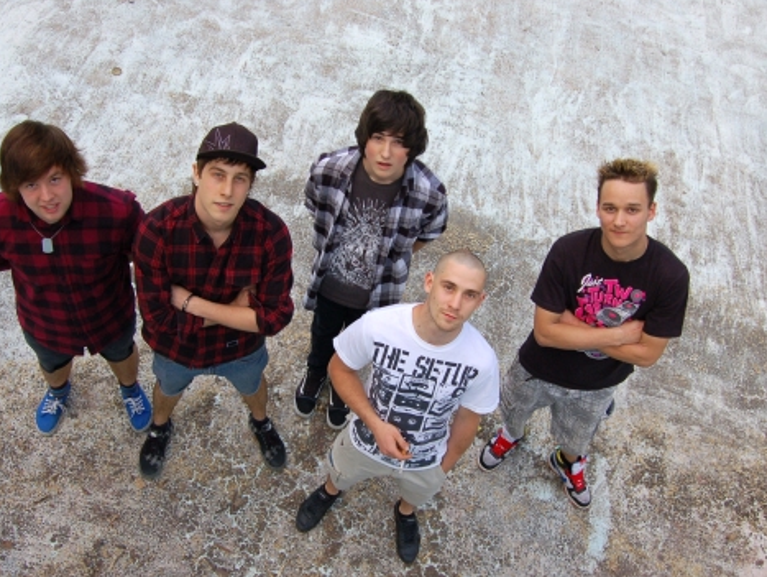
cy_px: 300
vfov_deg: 38.7
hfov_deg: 50.1
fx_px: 820
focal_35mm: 37
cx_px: 363
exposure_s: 1/125
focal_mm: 20
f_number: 5.6
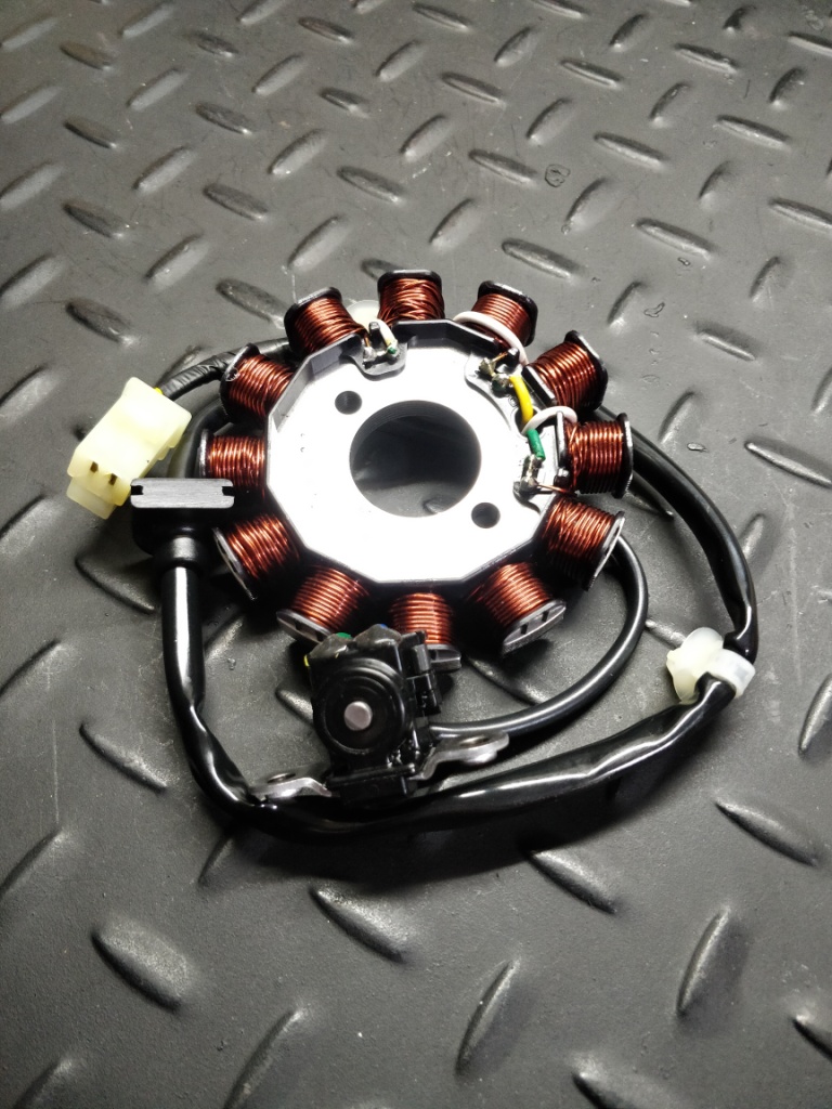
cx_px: 416
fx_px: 769
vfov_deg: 71.6
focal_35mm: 24
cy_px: 554
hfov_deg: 56.8
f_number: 1.7
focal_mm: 4.1
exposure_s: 1/33
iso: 1600
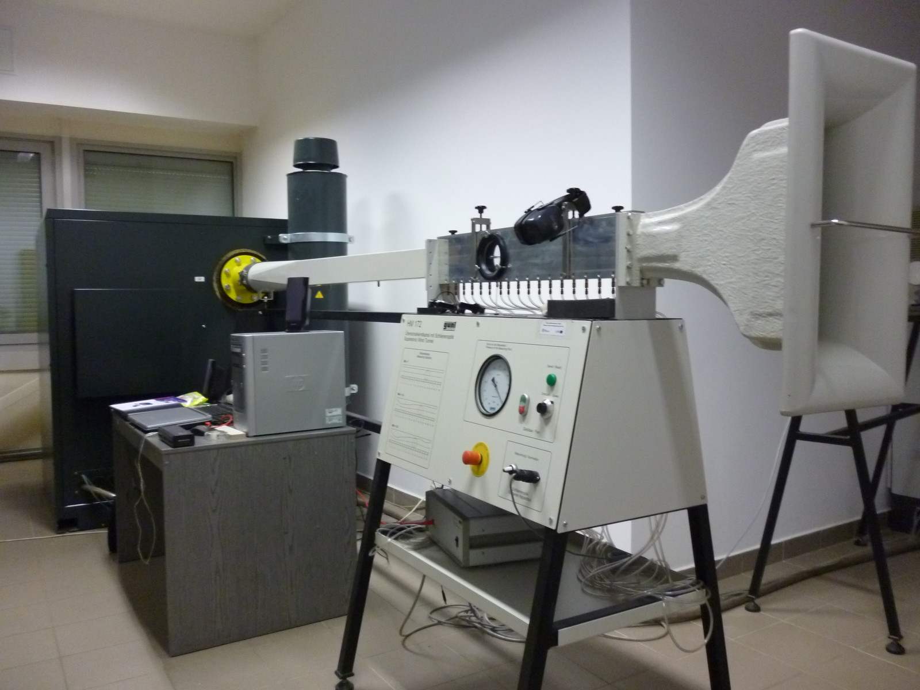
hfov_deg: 63.4
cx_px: 460
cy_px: 345
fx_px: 744
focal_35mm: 28
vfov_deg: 49.7
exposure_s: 1/30
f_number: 3.1
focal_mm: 5
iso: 400
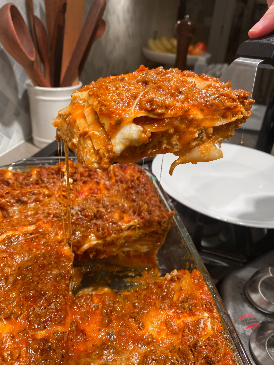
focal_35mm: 26
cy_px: 182
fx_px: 274
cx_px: 137
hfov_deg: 53.1
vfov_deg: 67.3
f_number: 1.8
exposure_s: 1/60
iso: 64
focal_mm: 4.25
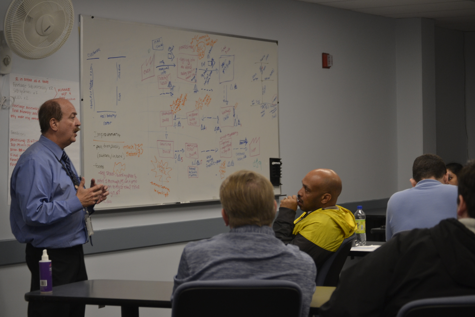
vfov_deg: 16.6
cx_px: 238
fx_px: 1088
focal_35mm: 82
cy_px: 158
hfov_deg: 24.6
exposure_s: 1/60
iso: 560
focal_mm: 55
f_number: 4
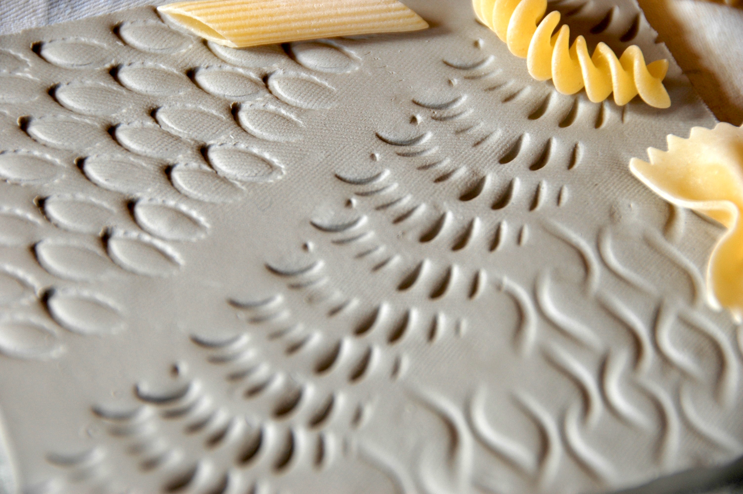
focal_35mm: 195
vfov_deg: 7.0
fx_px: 4021
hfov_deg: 10.6
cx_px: 372
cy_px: 247
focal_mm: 130
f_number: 5.6
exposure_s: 1/60
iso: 200
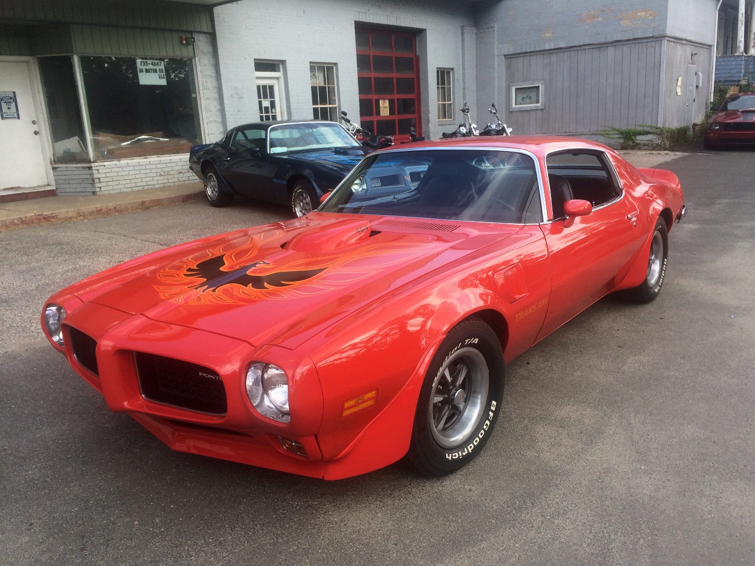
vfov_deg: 48.2
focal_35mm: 29
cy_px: 283
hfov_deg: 61.7
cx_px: 378
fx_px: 632
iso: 32
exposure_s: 1/466
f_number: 2.2
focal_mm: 4.15
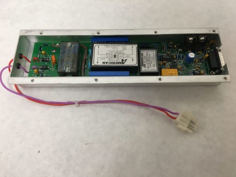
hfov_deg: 61.7
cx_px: 118
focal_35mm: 29
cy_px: 88
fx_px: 198
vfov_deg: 48.2
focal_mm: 4.15
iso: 50
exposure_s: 1/30
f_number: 2.2
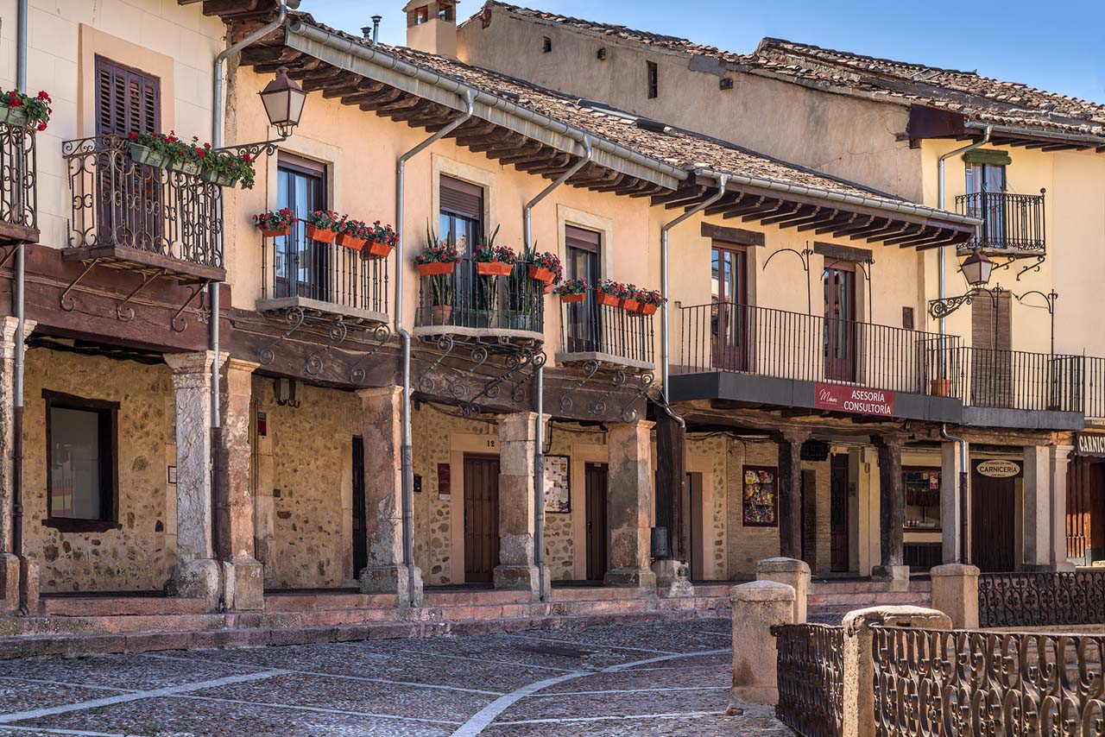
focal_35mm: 75
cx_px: 552
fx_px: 2302
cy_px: 368
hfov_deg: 27.0
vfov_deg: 18.2
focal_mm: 75
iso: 100
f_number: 8
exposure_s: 1/160
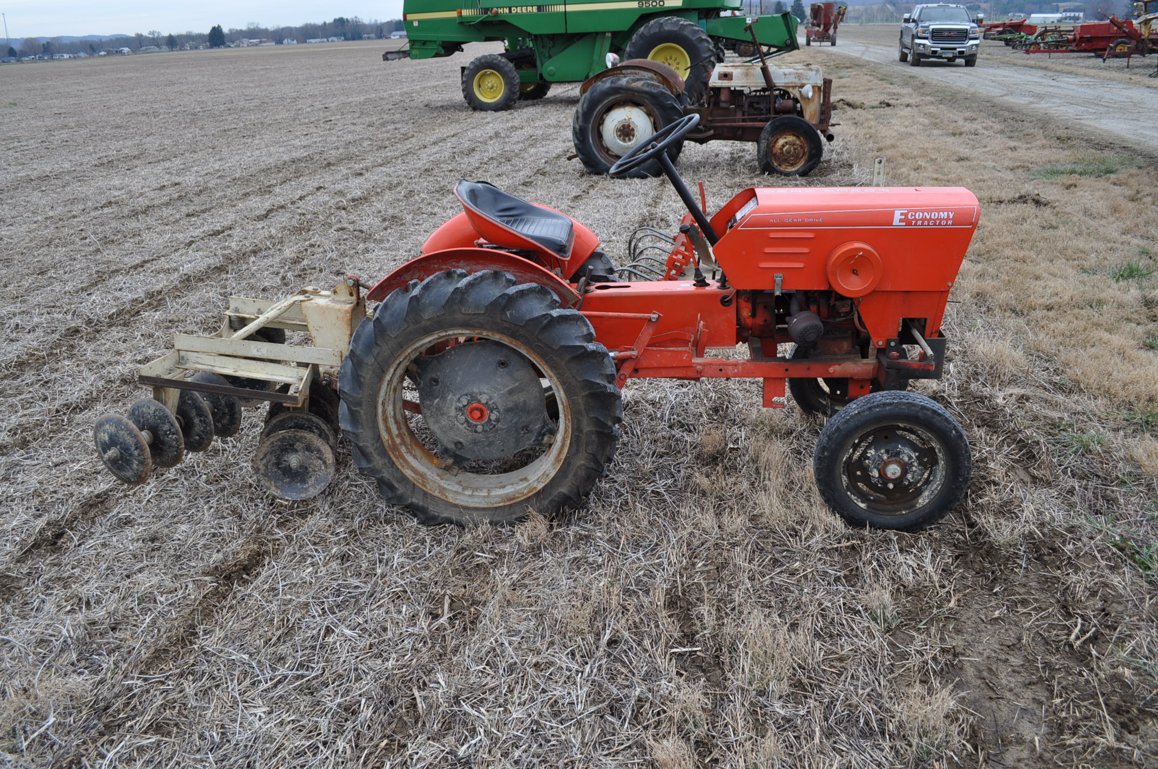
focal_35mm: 27
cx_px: 579
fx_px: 867
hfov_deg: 67.4
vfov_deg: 47.8
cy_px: 384
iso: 200
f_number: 6.3
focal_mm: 18
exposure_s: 1/160
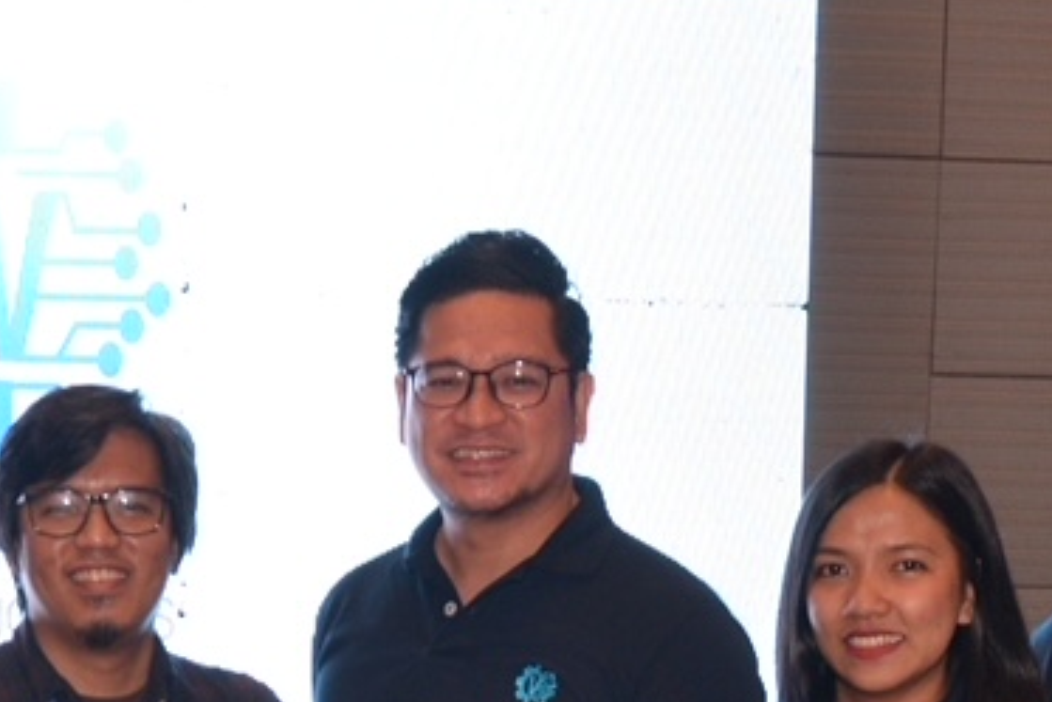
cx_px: 76
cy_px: 1040
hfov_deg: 18.1
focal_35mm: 111
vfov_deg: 11.8
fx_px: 3245
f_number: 5.6
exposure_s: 1/80
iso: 1250
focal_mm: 30
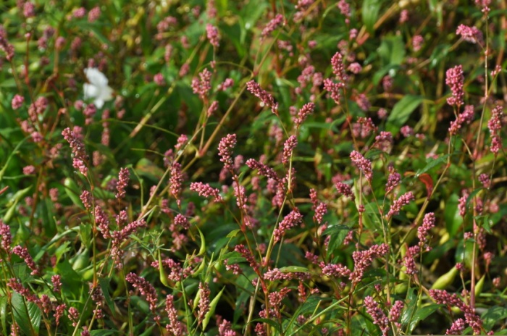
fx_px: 2530
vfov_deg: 7.6
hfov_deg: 11.4
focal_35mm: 180
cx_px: 254
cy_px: 168
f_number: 13
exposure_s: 1/250
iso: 200
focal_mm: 120
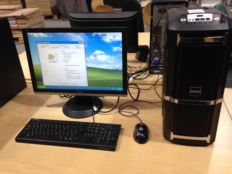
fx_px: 221
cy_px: 87
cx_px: 116
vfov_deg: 42.9
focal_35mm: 33
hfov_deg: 55.4
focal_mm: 4.12
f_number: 2.4
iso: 80
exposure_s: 1/20
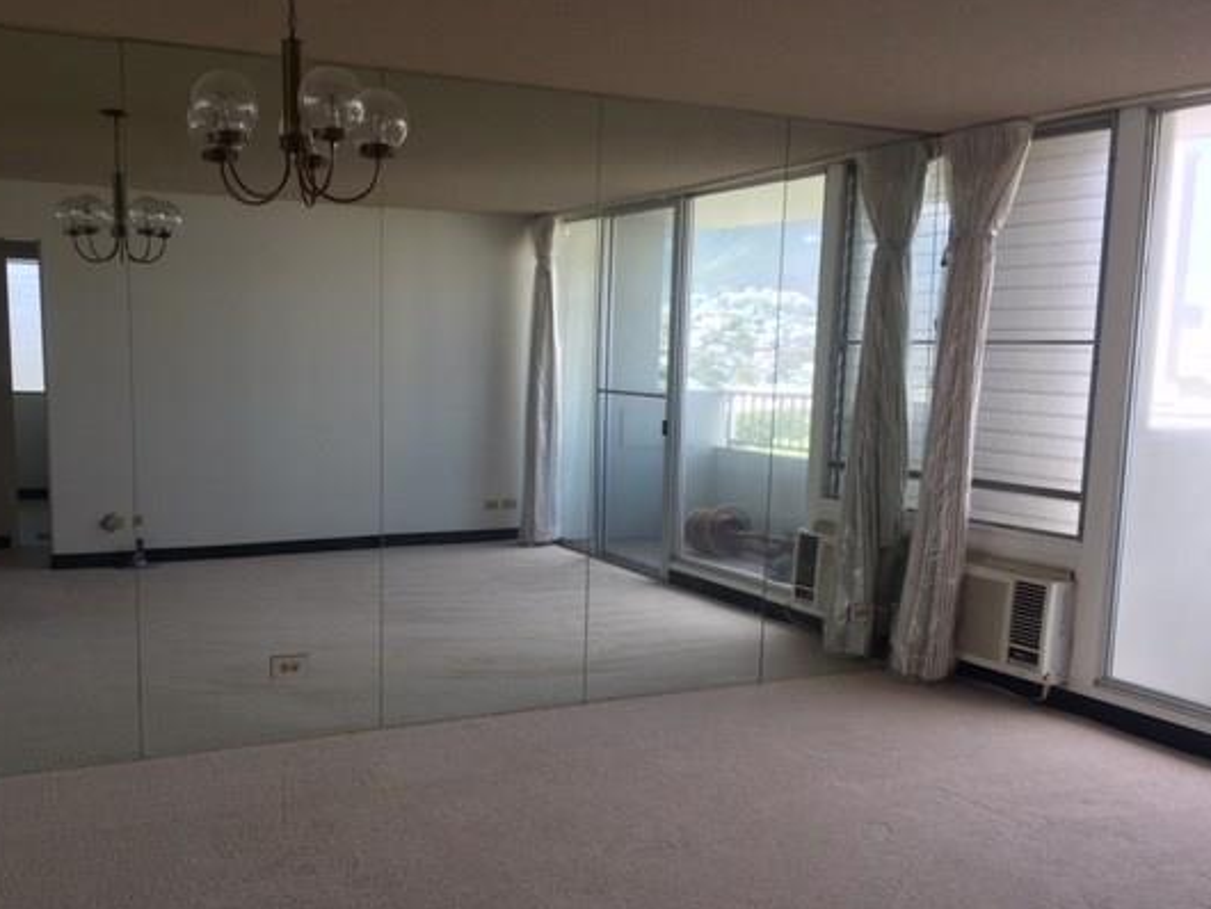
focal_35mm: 35
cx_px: 516
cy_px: 530
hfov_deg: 52.4
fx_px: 1225
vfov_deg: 40.6
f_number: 2.2
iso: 25
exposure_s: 1/120
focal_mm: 4.15
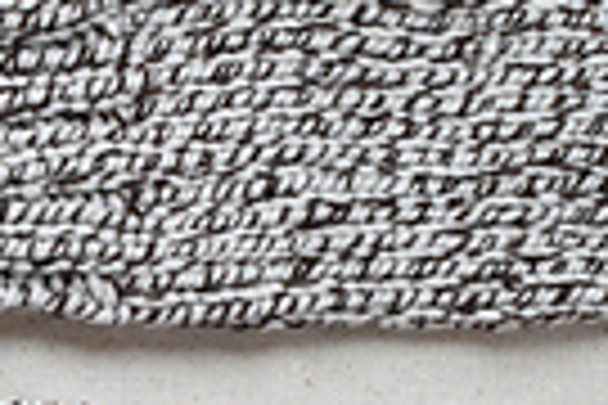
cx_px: -9
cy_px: 430
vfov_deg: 7.1
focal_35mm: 194
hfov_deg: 10.5
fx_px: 3274
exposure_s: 1/60
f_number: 6.3
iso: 1250
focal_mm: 35
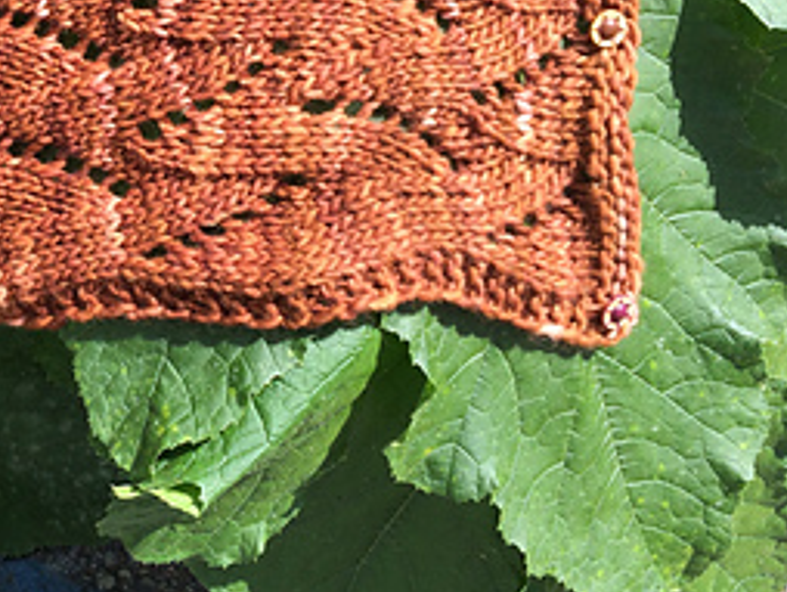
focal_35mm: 57
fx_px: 1297
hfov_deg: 31.7
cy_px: 110
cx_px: 43
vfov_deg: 25.2
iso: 32
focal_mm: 4.15
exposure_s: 1/838
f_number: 2.2
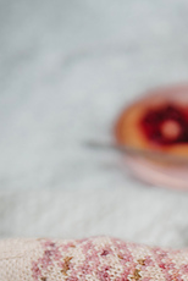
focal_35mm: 139
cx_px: 169
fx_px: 1085
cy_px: 368
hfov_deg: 9.9
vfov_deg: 14.1
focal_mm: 50
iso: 500
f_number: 2.8
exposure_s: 1/125
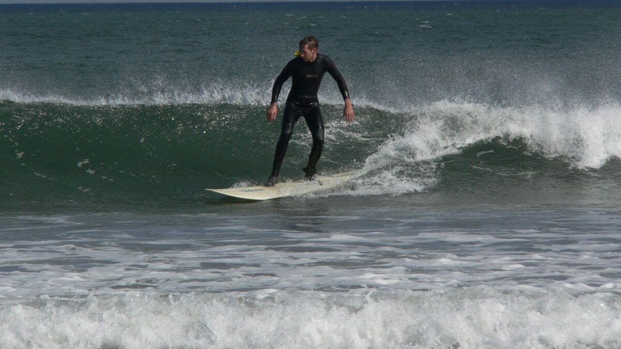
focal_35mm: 472
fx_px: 7771
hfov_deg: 4.6
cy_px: 145
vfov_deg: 2.6
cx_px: 310
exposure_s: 1/800
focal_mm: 72
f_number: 5.6
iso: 80
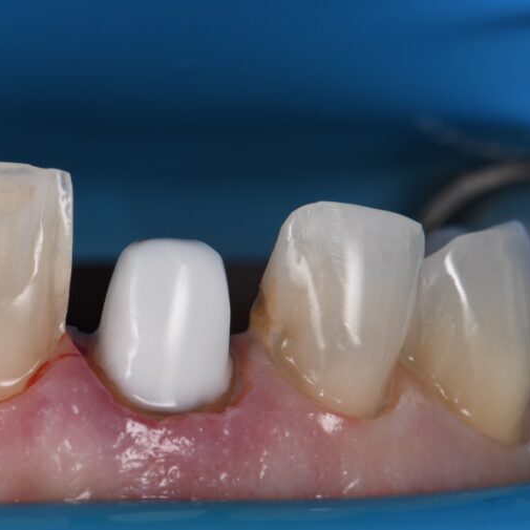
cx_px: 97
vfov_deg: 8.1
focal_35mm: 217
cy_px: 257
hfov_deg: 8.0
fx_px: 3759
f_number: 32
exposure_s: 1/160
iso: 200
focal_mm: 105
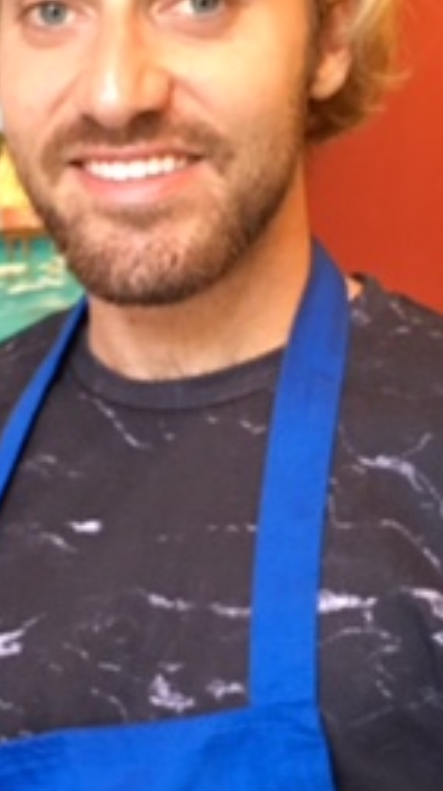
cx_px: 85
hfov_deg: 14.8
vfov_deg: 26.1
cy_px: 500
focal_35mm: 81
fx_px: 1697
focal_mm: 4.15
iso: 100
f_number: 2.2
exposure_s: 1/15
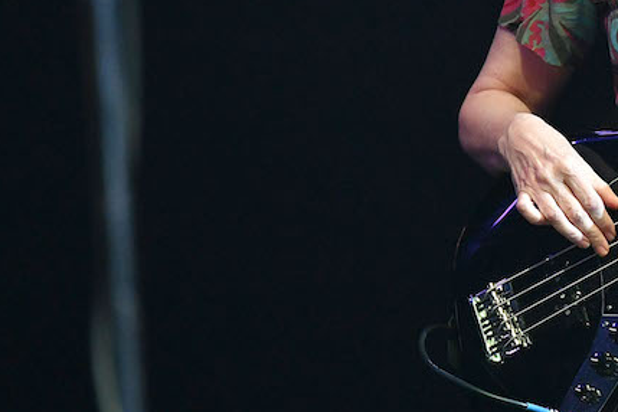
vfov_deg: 2.5
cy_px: 6
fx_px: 9595
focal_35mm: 559
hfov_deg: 3.7
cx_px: 814
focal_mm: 200
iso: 3200
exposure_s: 1/400
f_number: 4
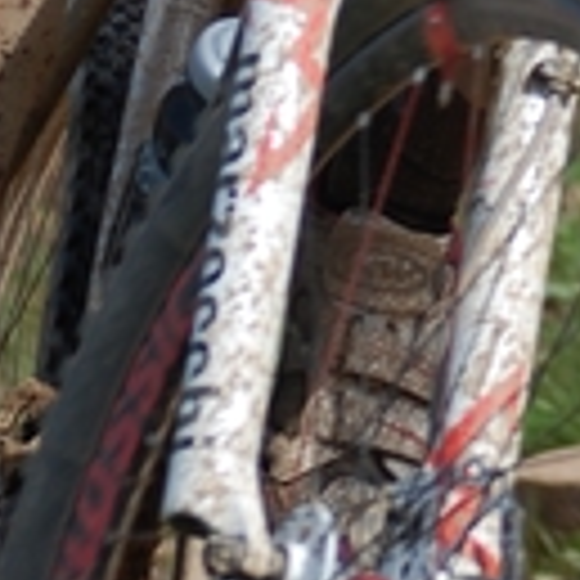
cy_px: -1034
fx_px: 9718
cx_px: 641
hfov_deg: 3.4
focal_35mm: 513
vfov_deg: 3.4
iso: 200
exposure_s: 1/1000
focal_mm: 65
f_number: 4.2
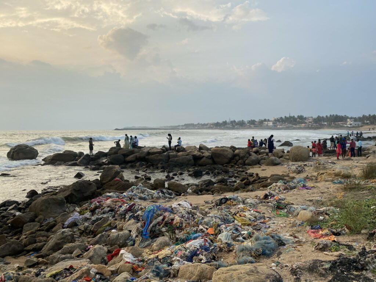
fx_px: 282
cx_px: 188
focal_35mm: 26
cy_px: 141
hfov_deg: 67.3
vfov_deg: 53.1
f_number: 1.8
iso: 32
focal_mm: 4.25
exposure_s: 1/1395
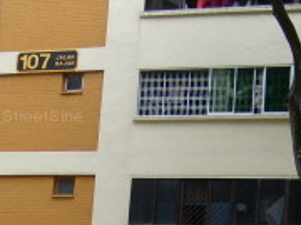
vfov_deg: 13.4
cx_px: 110
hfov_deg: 18.3
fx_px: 930
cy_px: 285
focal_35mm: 107
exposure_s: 1/250
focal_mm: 5.8
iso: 80
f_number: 2.8
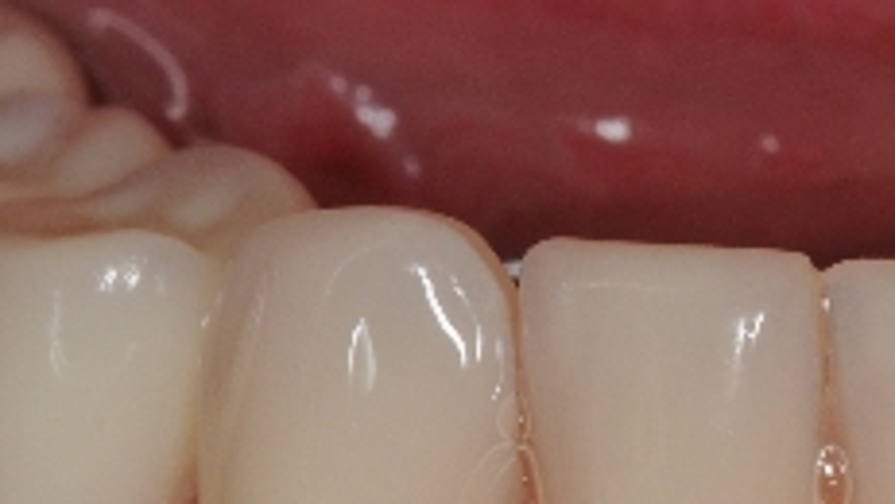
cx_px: 1124
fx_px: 14500
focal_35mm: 611
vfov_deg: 2.0
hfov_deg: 3.5
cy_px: 461
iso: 200
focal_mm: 105
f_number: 25
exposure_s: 1/60
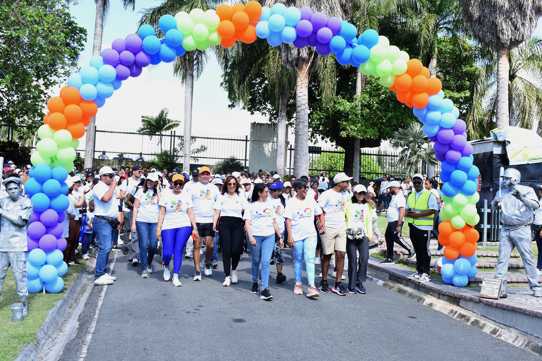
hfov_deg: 47.9
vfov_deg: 33.0
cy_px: 180
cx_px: 271
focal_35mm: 40
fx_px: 610
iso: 400
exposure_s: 1/180
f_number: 9.5
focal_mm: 27
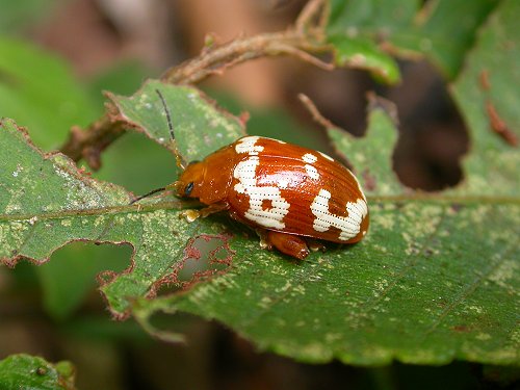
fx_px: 1637
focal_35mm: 109
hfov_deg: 18.0
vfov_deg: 13.6
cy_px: 195
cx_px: 260
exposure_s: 1/60
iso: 100
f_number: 4.7
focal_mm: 22.6
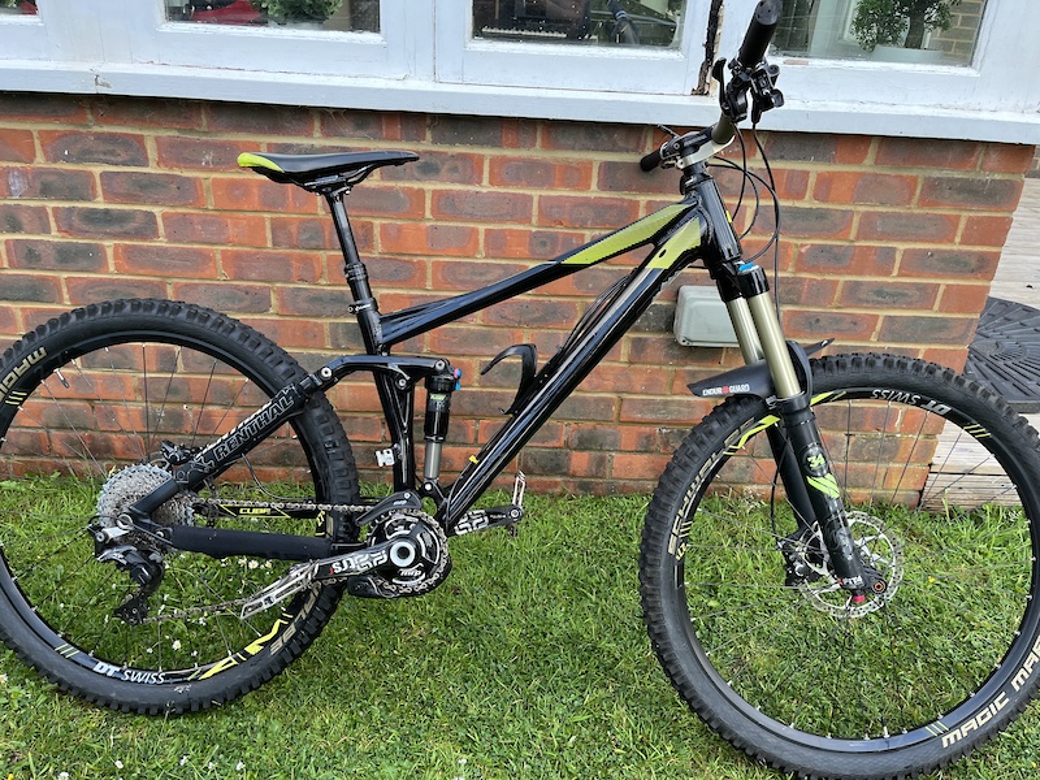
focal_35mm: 26
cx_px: 520
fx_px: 781
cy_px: 390
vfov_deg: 53.1
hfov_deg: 67.3
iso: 80
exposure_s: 1/121
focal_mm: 5.1
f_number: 1.6
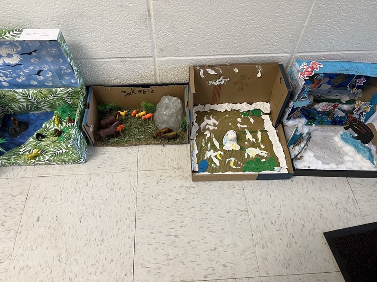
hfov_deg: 67.3
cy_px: 141
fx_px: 283
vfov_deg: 53.1
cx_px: 188
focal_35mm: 26
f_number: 1.5
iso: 100
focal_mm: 5.7
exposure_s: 1/60
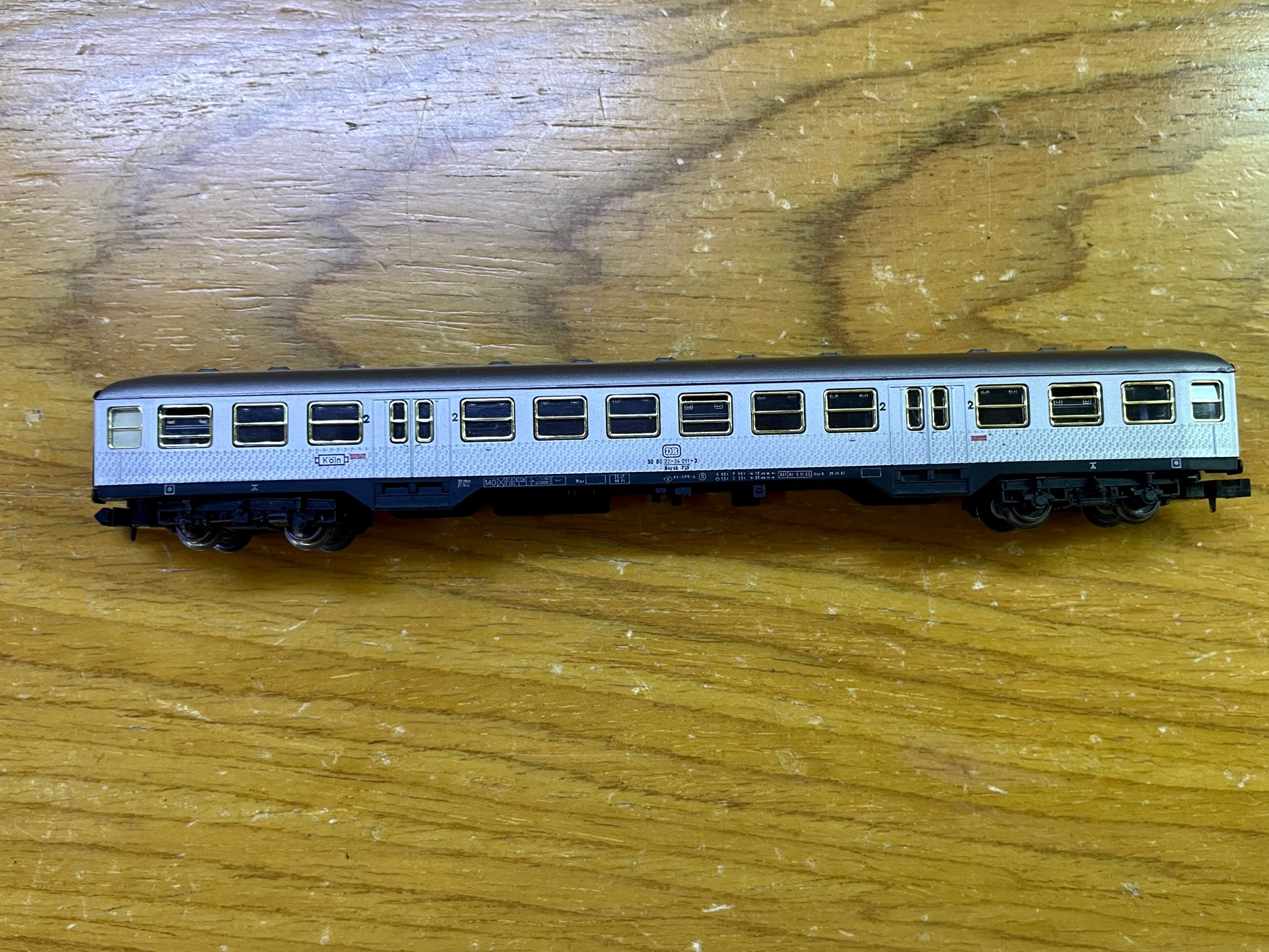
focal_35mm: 28
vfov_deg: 49.7
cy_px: 504
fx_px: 1026
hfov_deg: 63.4
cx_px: 638
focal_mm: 4.2
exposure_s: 1/50
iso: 80
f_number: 1.6
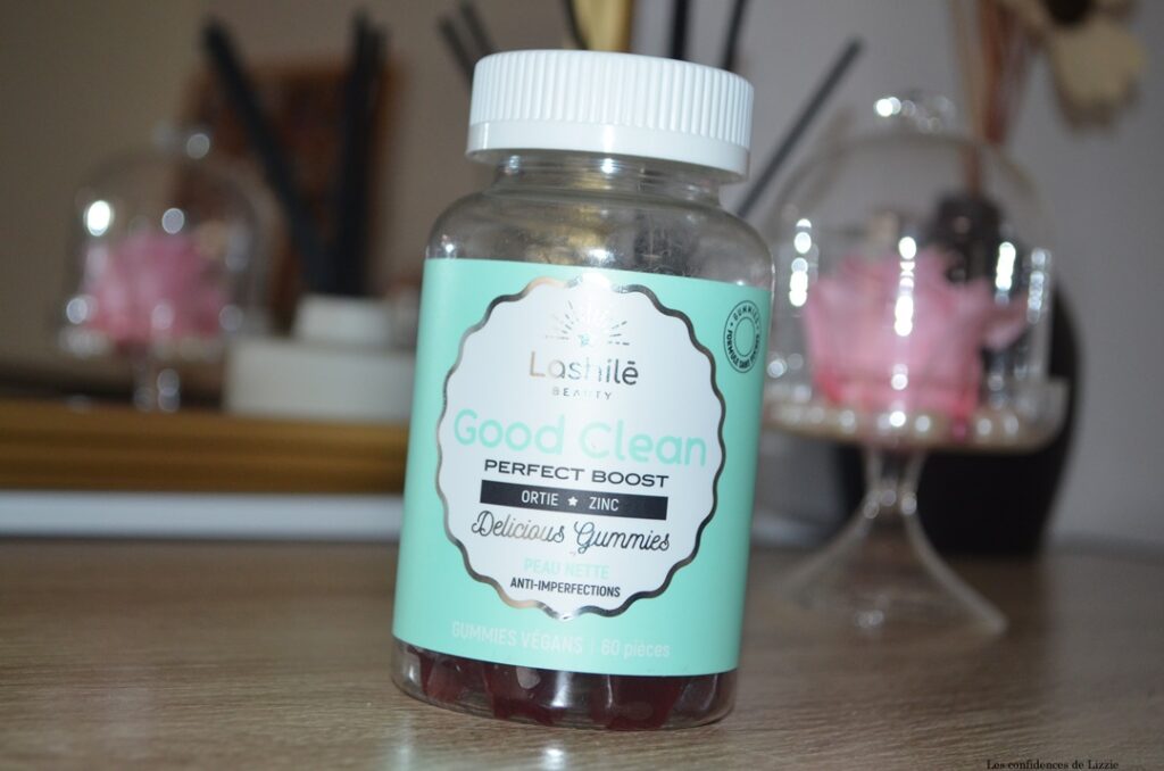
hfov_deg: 30.6
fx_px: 2129
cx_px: 582
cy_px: 386
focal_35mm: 66
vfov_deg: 20.5
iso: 1100
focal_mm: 44
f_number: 5.3
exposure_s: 1/60
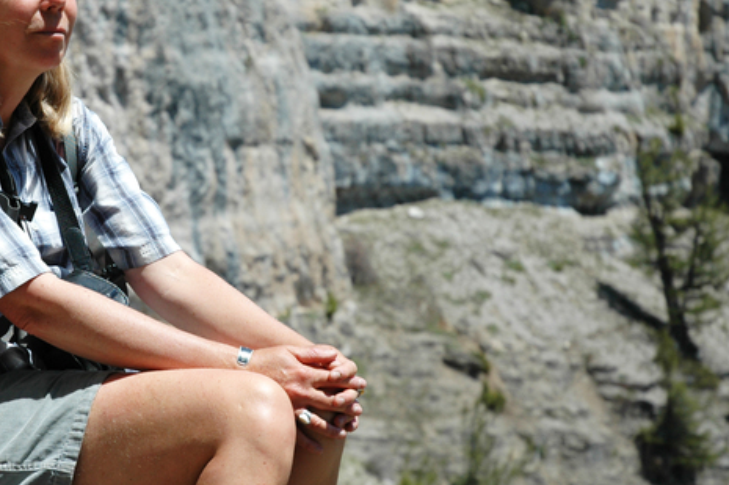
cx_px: 224
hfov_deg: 18.1
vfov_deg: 12.1
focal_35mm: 113
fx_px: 2286
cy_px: 202
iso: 200
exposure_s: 1/1250
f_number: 4.5
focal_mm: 50
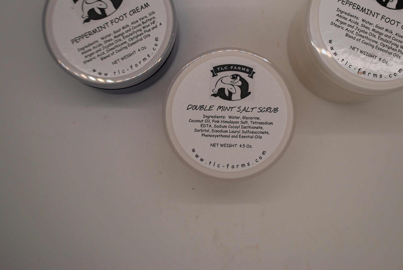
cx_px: 233
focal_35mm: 49
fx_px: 549
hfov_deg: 40.2
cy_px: 72
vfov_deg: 27.3
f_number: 4
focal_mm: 22
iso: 200
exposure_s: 1/500
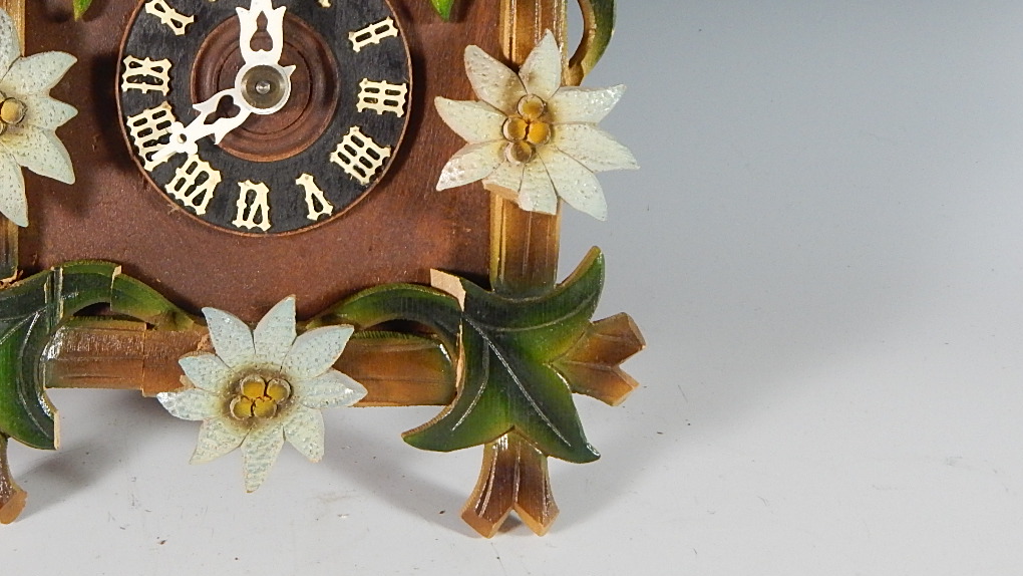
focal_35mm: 53
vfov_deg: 22.4
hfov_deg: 38.3
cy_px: 145
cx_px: 273
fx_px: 1438
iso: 400
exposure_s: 1/100
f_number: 3.2
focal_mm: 5.6
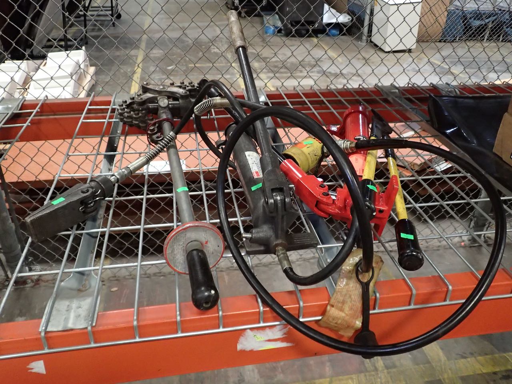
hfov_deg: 60.0
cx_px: 256
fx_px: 444
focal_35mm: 30
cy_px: 192
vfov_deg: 46.8
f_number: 2.3
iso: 640
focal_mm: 5.5
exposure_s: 1/30
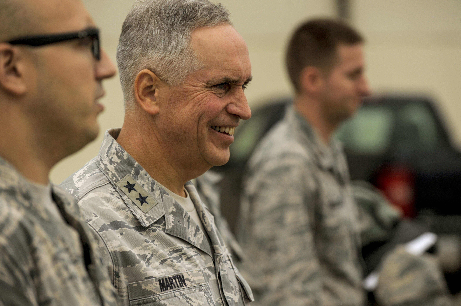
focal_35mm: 155
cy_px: 153
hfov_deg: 13.3
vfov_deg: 8.8
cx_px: 230
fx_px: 1984
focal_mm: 155
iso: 320
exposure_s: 1/2500
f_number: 4.5
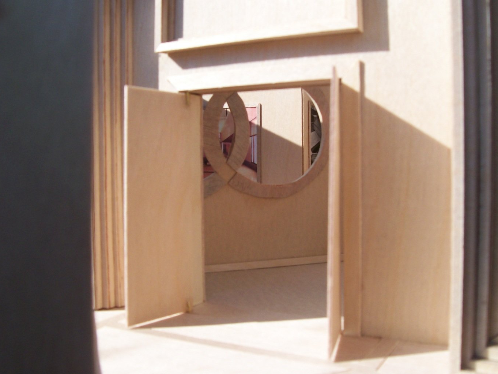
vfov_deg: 38.7
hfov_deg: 50.1
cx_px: 252
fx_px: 532
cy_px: 186
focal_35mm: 37
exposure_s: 1/620
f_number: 4.8
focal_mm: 6
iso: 80
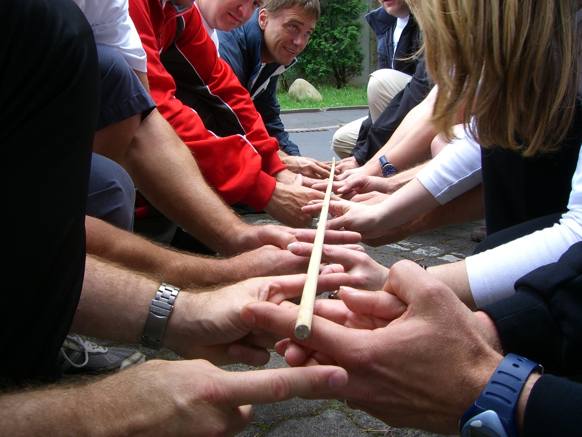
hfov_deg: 49.0
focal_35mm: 38
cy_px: 218
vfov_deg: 37.7
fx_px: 639
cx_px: 291
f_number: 4.3
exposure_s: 1/80
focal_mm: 6.2
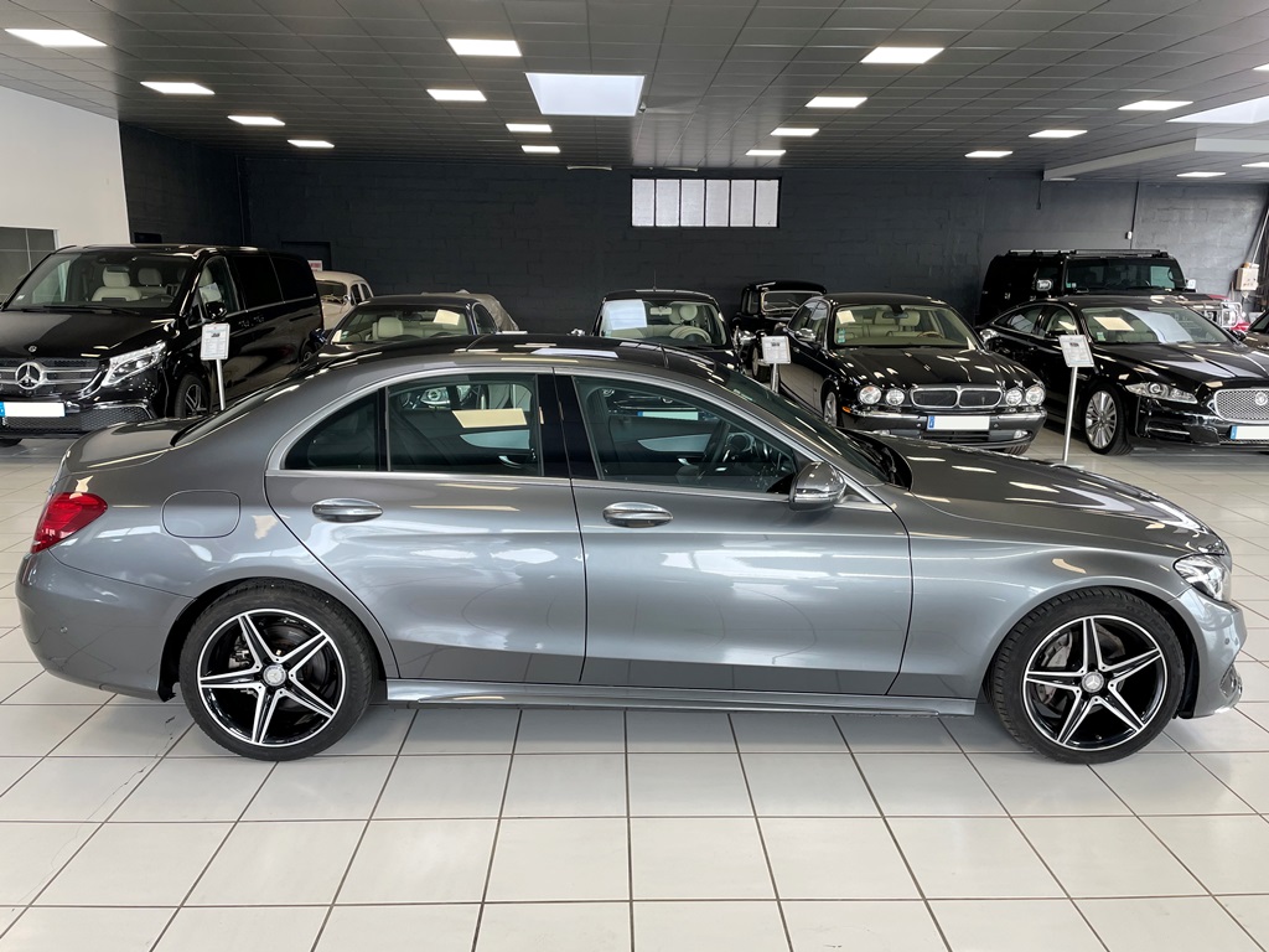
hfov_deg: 67.3
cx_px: 634
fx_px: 953
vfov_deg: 53.1
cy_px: 476
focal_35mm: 26
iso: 80
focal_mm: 4.2
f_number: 1.6
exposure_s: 1/121
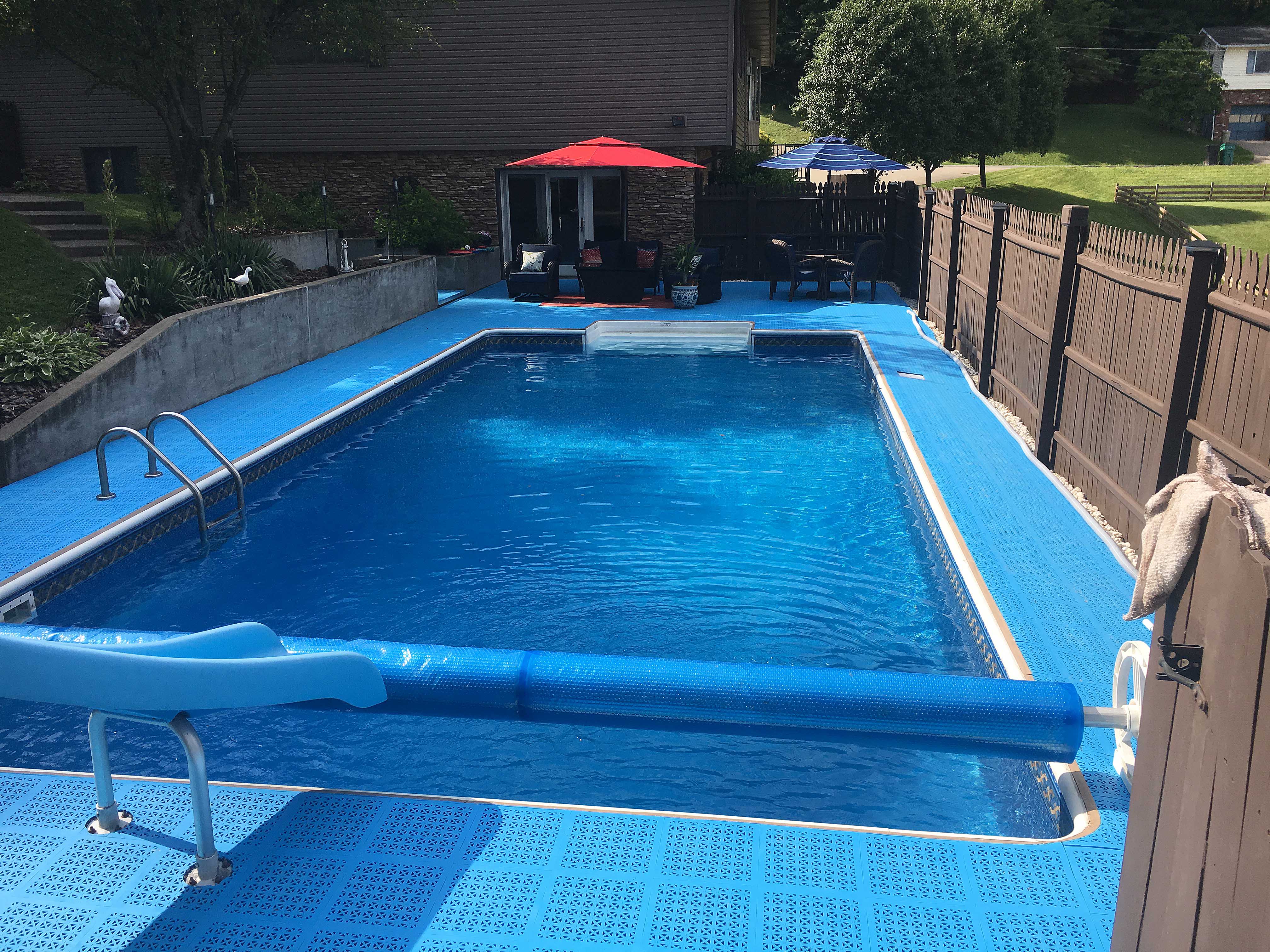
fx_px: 1064
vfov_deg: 48.2
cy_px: 476
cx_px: 635
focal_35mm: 29
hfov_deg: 61.7
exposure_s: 1/1570
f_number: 2.2
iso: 25
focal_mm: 4.15
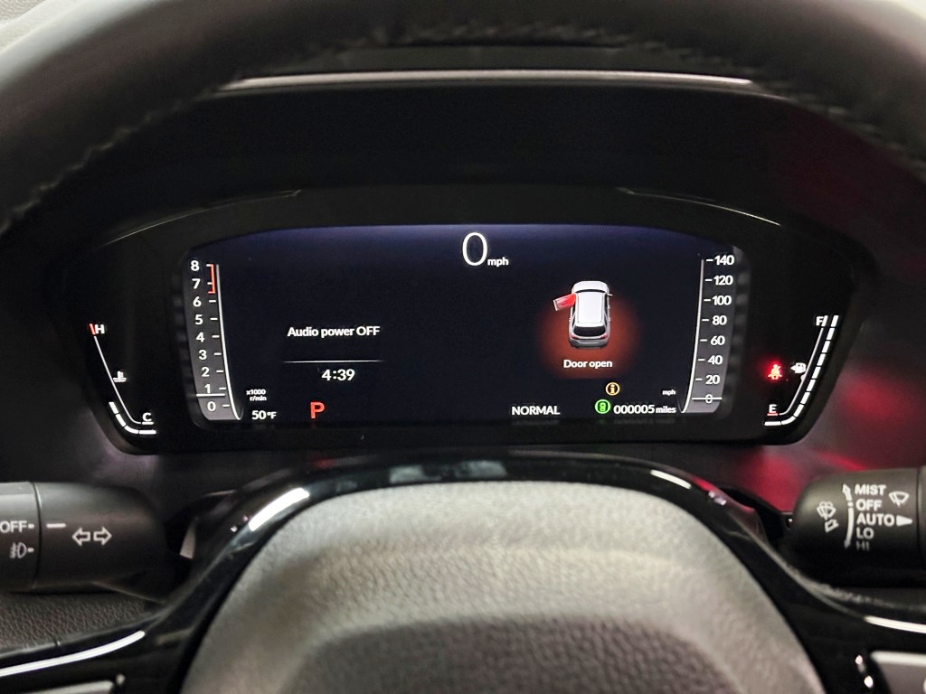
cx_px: 463
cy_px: 347
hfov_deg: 39.7
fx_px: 1284
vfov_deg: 30.3
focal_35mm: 48
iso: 800
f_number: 1.78
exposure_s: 1/17
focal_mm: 6.86
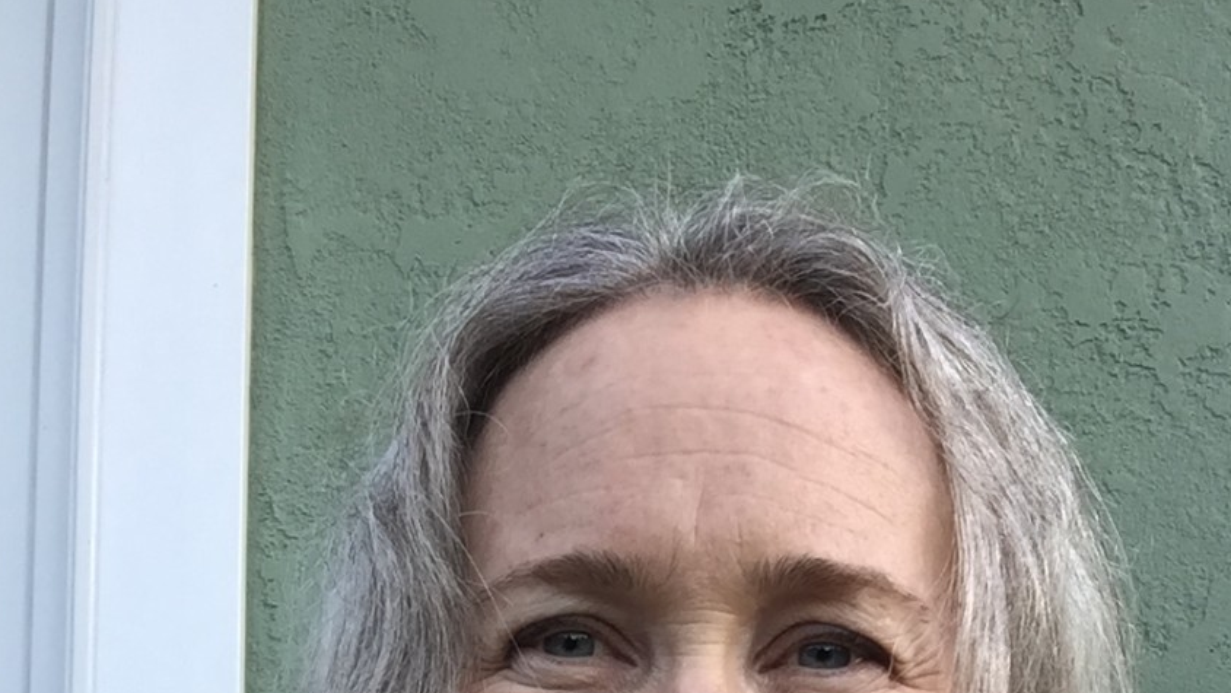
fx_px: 1567
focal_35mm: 48
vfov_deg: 22.6
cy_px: 867
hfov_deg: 42.9
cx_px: 616
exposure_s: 1/120
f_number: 2.2
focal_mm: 2.65
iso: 50
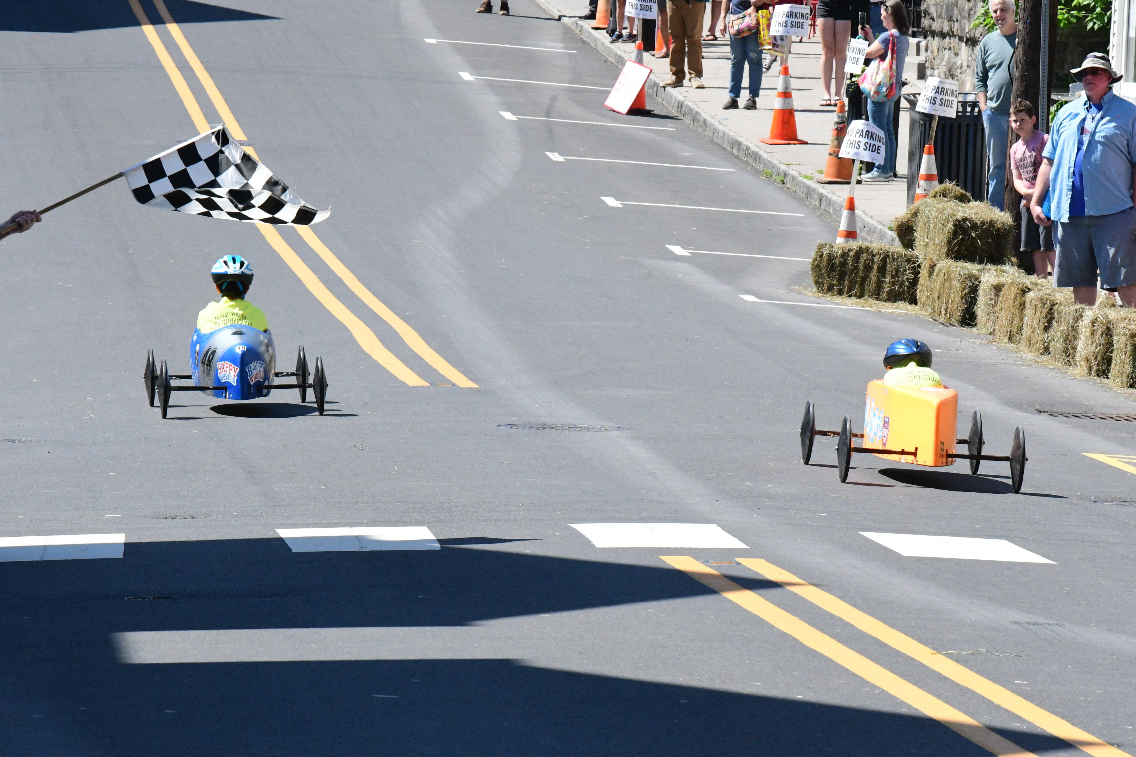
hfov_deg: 6.8
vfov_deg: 4.5
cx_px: 570
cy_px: 380
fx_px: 9560
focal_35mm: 303
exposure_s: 1/1250
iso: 3200
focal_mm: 200
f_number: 18
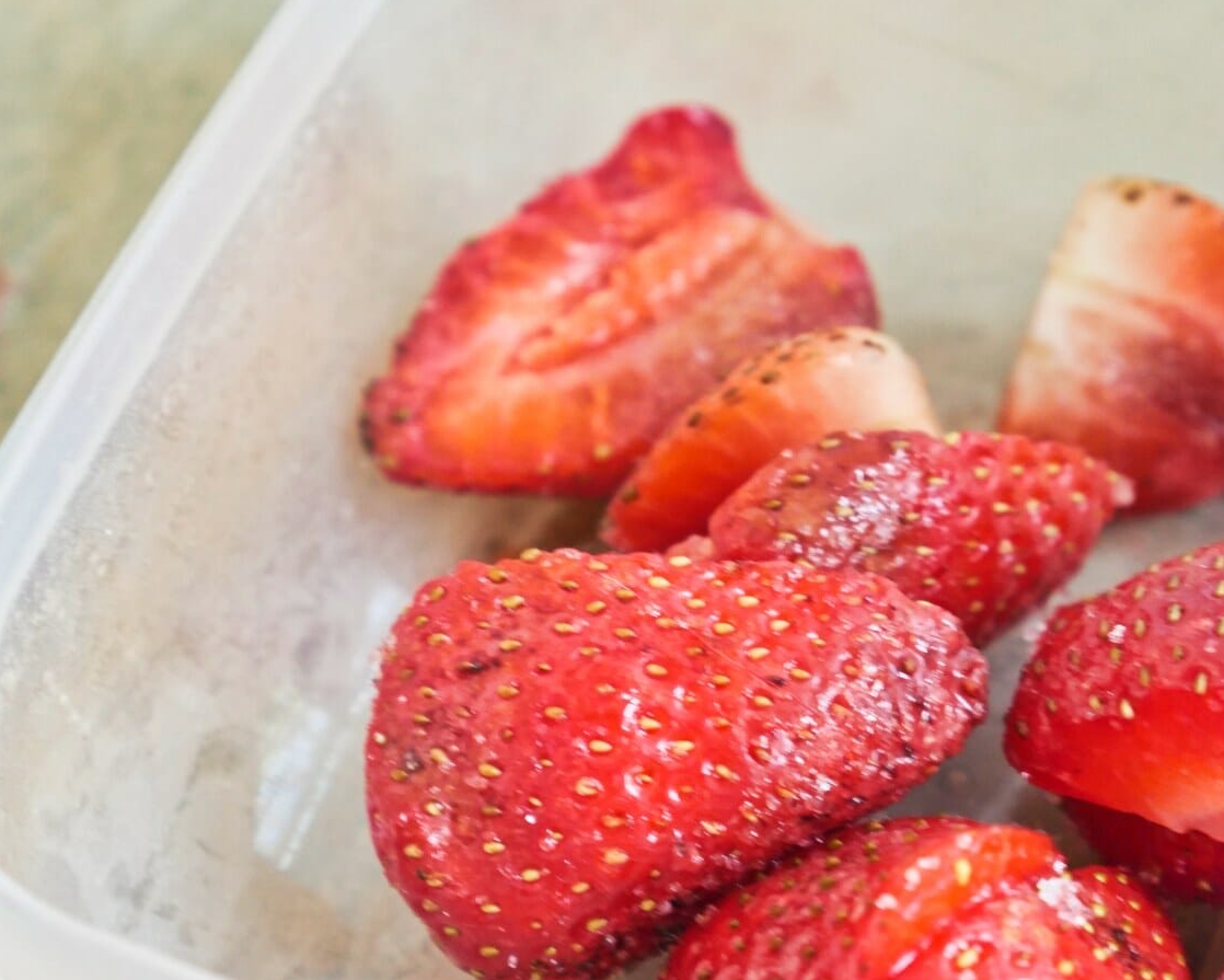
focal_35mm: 110
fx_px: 3986
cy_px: 589
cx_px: 611
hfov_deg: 17.5
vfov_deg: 14.0
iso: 800
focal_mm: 42
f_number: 5.6
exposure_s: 1/13
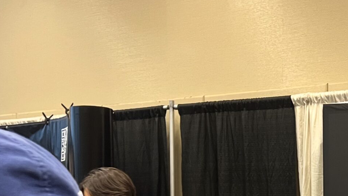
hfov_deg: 27.3
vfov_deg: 15.0
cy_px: 273
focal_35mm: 76
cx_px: 277
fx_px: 701
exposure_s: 1/60
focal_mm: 5.7
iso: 250
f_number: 1.5
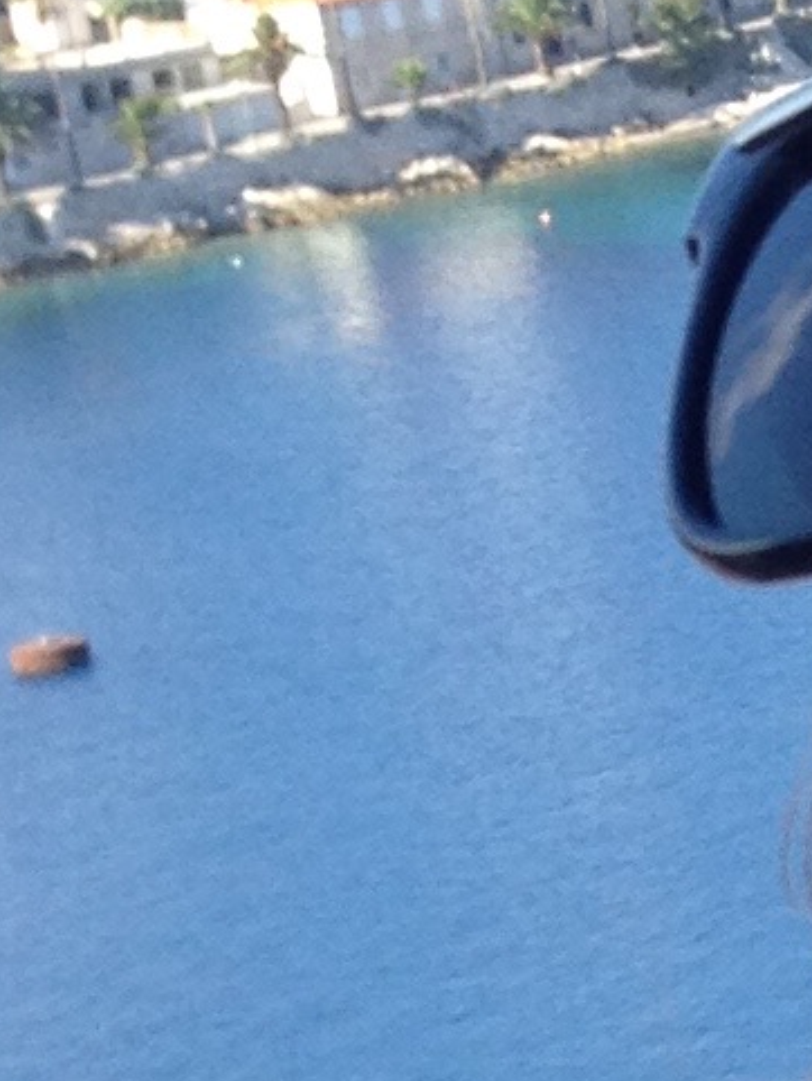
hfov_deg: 6.1
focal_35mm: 237
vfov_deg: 8.1
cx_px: 1572
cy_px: 1882
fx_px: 7406
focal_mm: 4.28
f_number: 2.4
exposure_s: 1/464
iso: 50
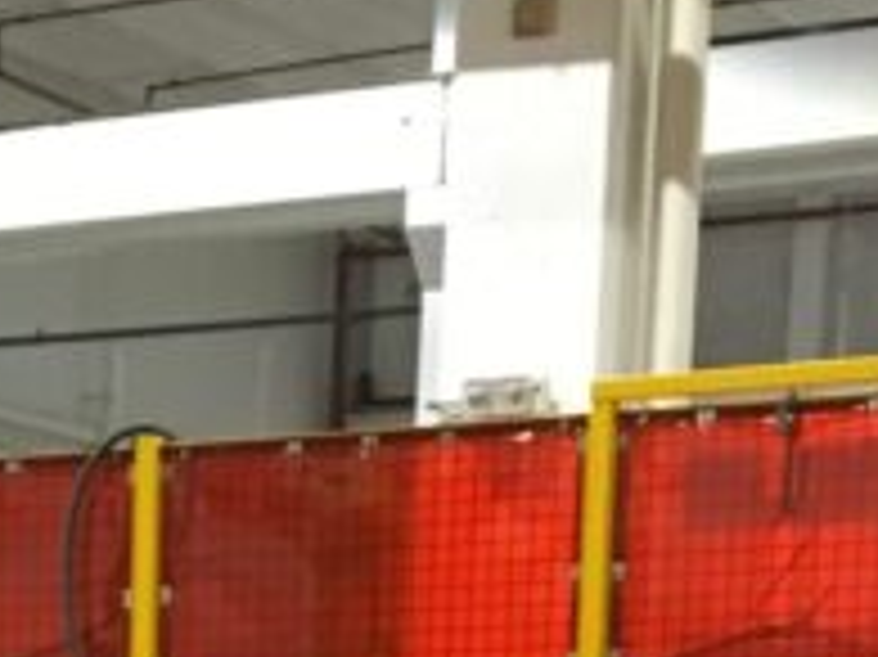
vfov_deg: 8.9
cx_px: -198
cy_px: 1620
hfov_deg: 12.9
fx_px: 3777
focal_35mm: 149
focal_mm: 4.15
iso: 160
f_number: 2.2
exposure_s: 1/30
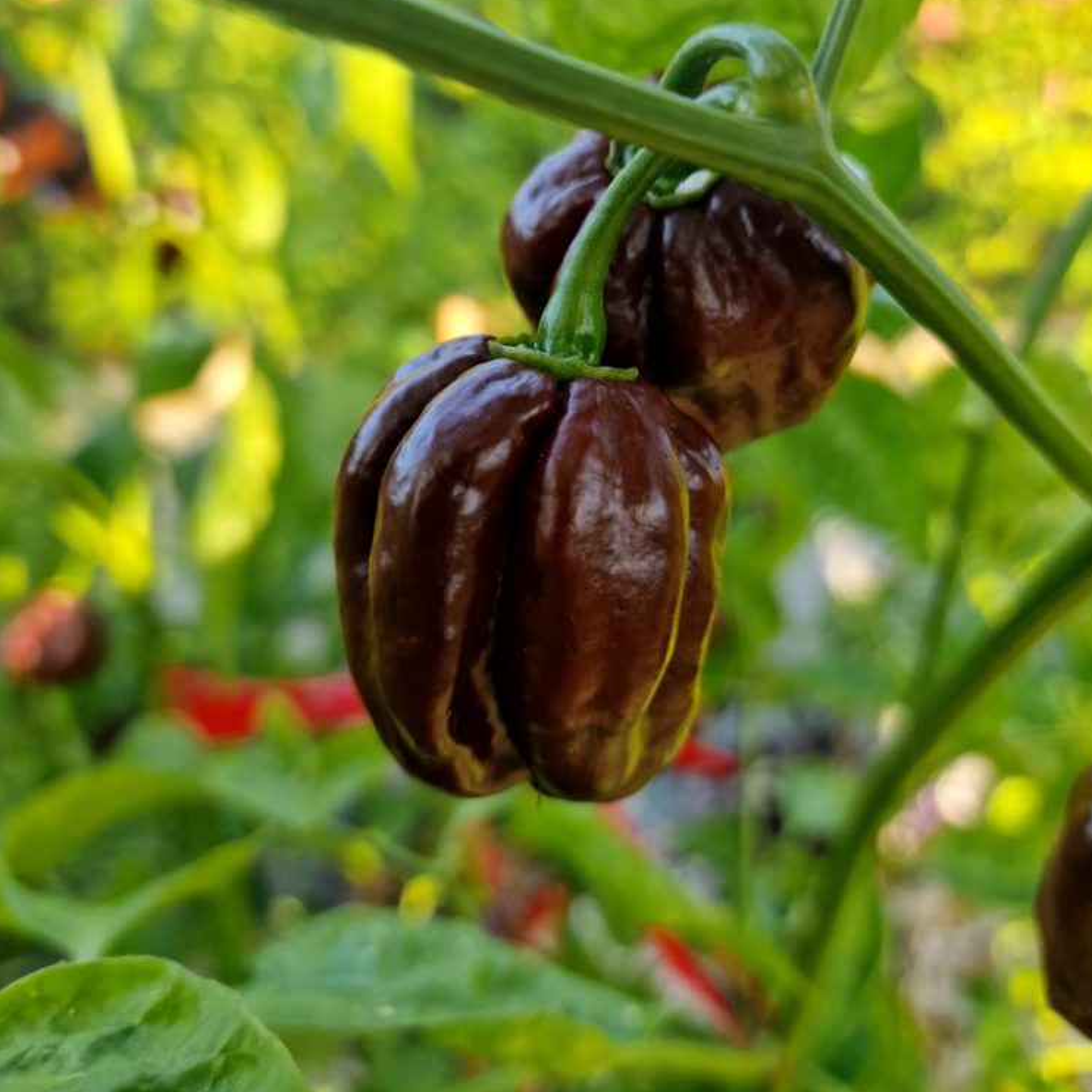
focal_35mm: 28
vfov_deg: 56.6
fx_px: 999
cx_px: 561
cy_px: 413
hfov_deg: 57.3
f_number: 1.8
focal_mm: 6.4
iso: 50
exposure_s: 1/100
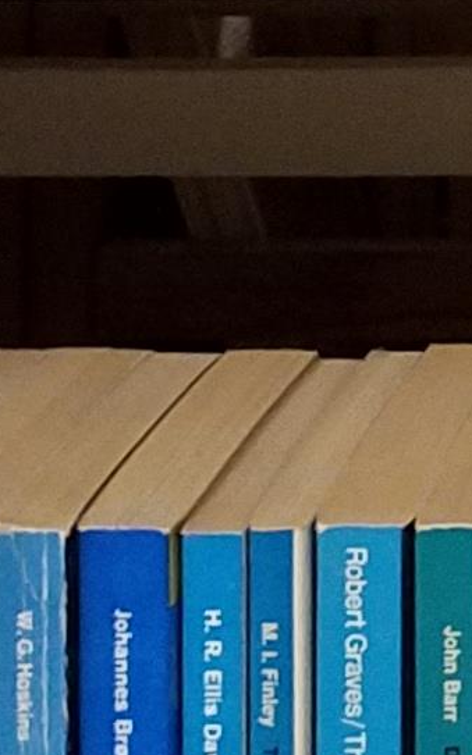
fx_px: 3543
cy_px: -783
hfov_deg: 7.2
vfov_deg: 11.0
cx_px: 1115
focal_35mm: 172
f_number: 1.9
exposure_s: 1/25
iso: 200
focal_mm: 3.6
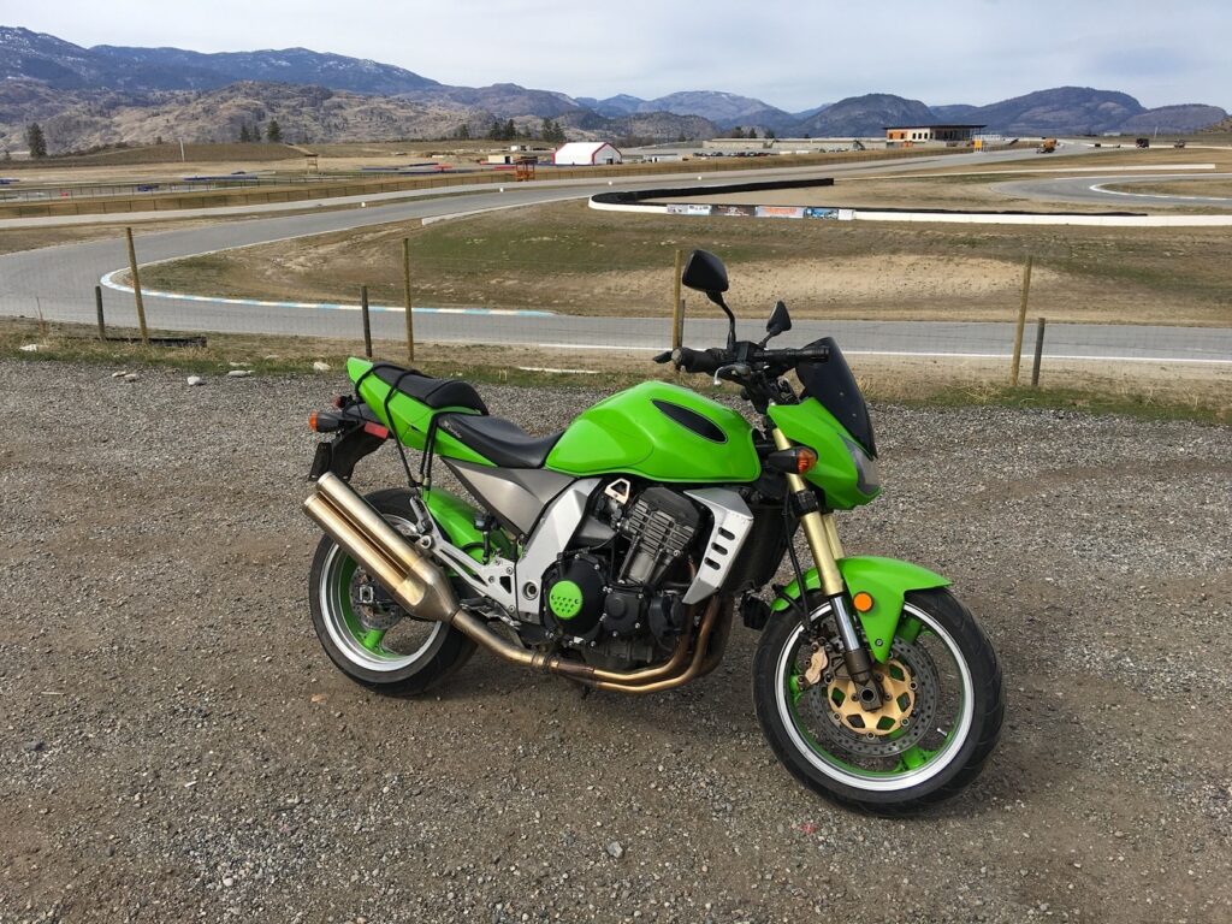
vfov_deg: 48.2
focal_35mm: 29
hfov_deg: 61.7
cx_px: 616
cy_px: 462
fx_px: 1032
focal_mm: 4.15
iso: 25
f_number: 2.2
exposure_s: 1/1603
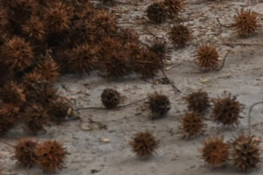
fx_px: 2864
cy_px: -281
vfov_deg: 3.4
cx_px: 16
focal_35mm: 392
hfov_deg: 5.3
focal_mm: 41
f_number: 5.6
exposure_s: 1/125
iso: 800
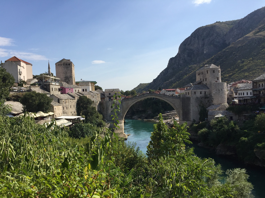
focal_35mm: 29
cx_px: 132
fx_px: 222
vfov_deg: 48.2
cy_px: 99
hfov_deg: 61.7
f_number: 2.2
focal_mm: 4.15
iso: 32
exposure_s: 1/2825
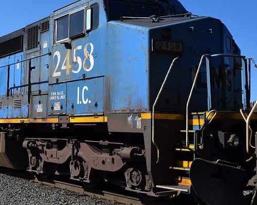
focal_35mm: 53
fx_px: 403
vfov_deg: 28.6
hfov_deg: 34.5
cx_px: 57
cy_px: 93
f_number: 10
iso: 200
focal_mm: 22
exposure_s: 1/400
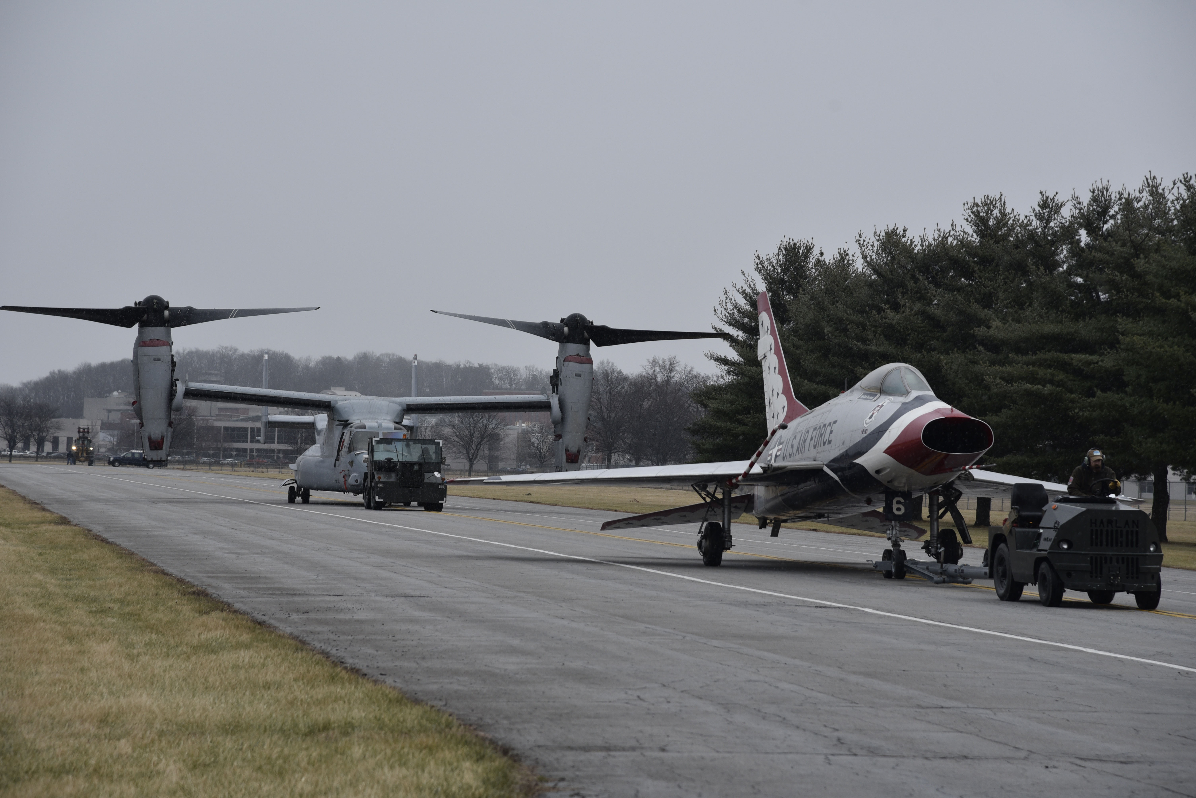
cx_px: 598
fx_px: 3988
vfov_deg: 11.4
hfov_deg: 17.1
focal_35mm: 120
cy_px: 399
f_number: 6.3
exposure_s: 1/160
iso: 400
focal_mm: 120
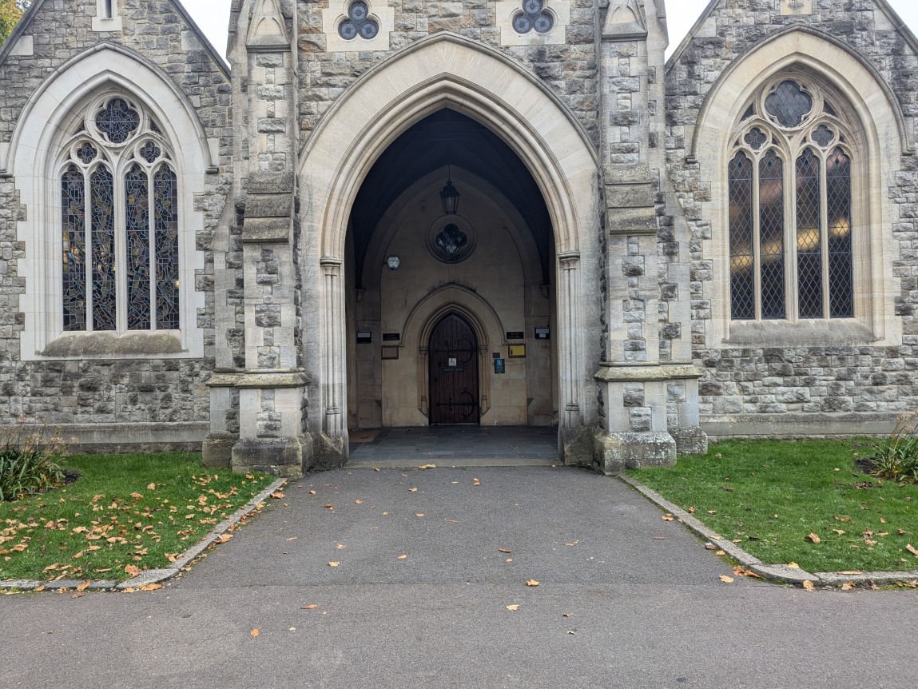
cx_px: 451
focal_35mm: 25
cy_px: 345
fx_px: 663
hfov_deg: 69.4
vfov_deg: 54.9
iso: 31
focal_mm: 6.81
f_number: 1.85
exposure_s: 1/134
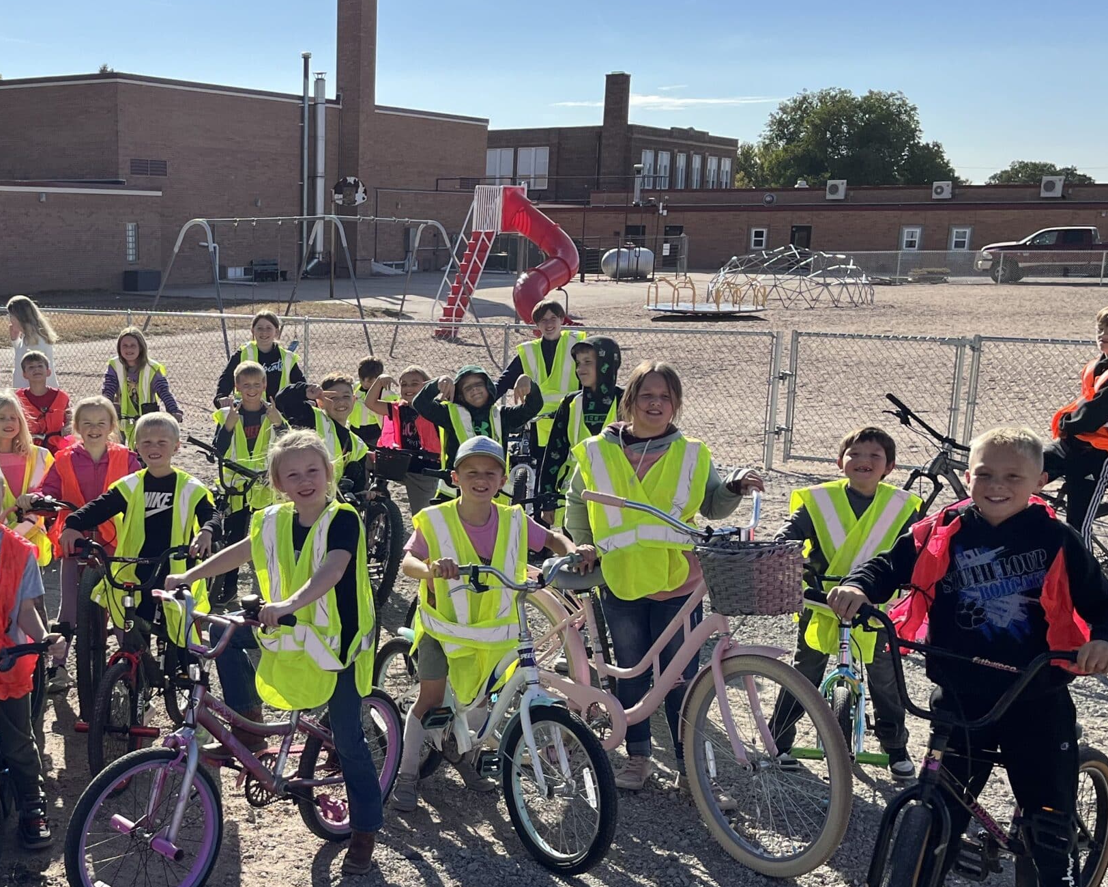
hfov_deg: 39.9
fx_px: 1476
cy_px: 546
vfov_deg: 33.3
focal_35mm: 45
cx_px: 259
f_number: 1.6
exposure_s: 1/2463
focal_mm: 5.1
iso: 50
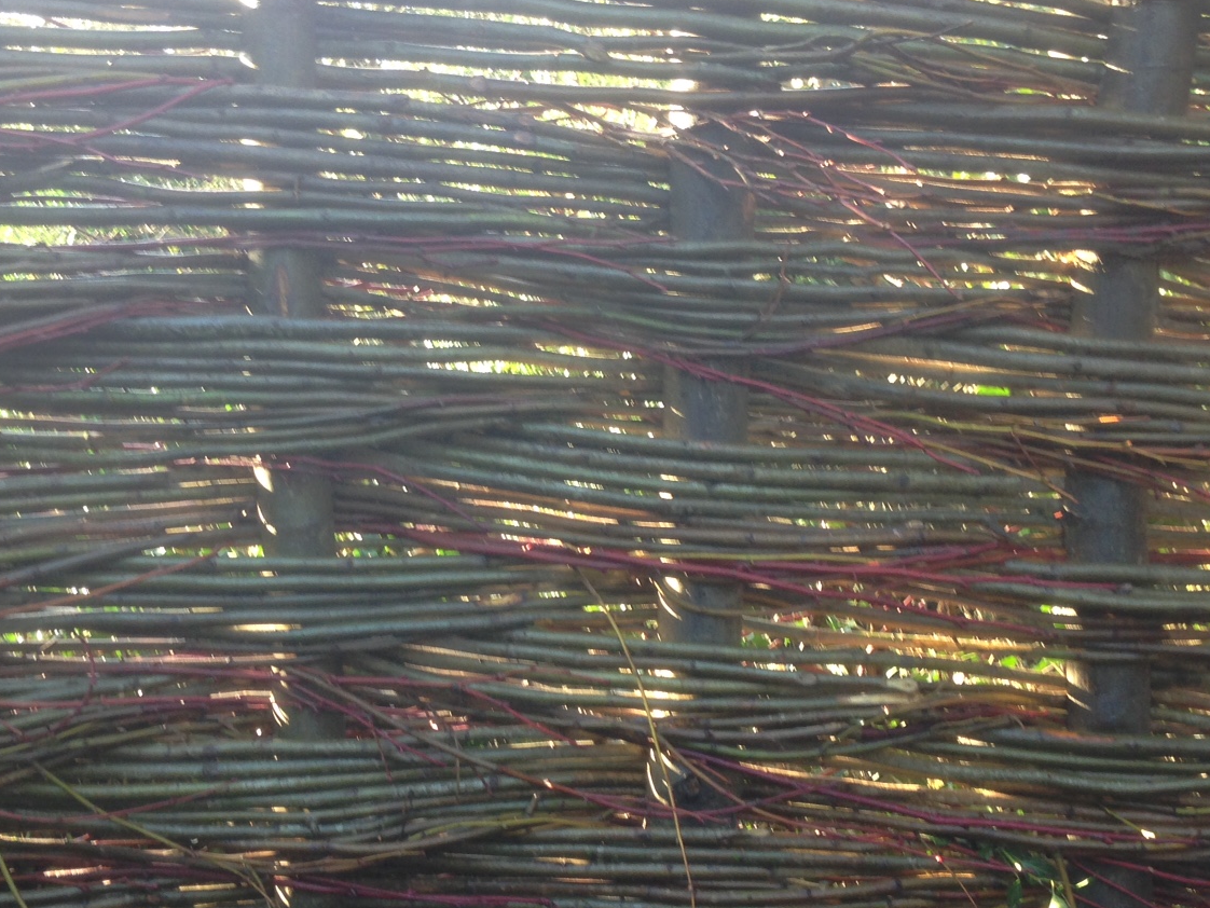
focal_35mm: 48
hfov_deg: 39.6
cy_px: 523
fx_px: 1678
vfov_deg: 30.2
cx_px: 512
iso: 50
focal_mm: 4.12
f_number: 2.4
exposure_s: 1/40
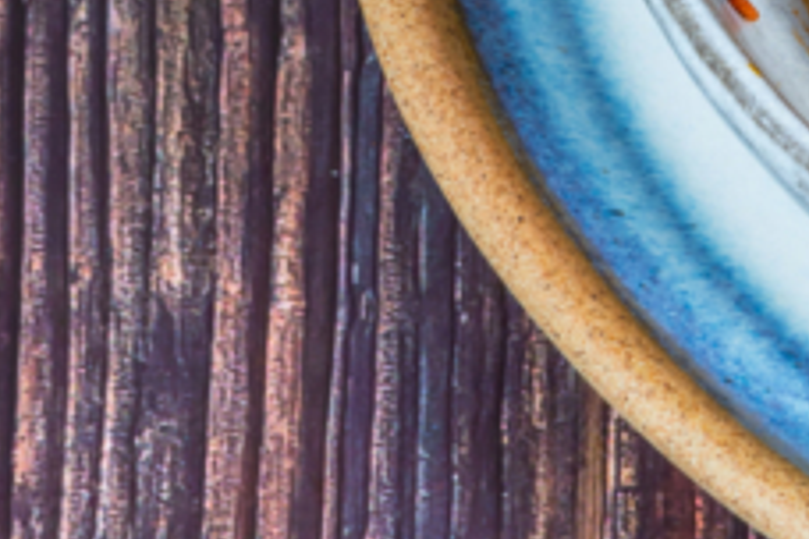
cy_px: -268
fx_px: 9145
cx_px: 1639
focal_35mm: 407
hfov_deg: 5.0
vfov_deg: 3.4
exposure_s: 2
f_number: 11
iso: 100
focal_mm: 90
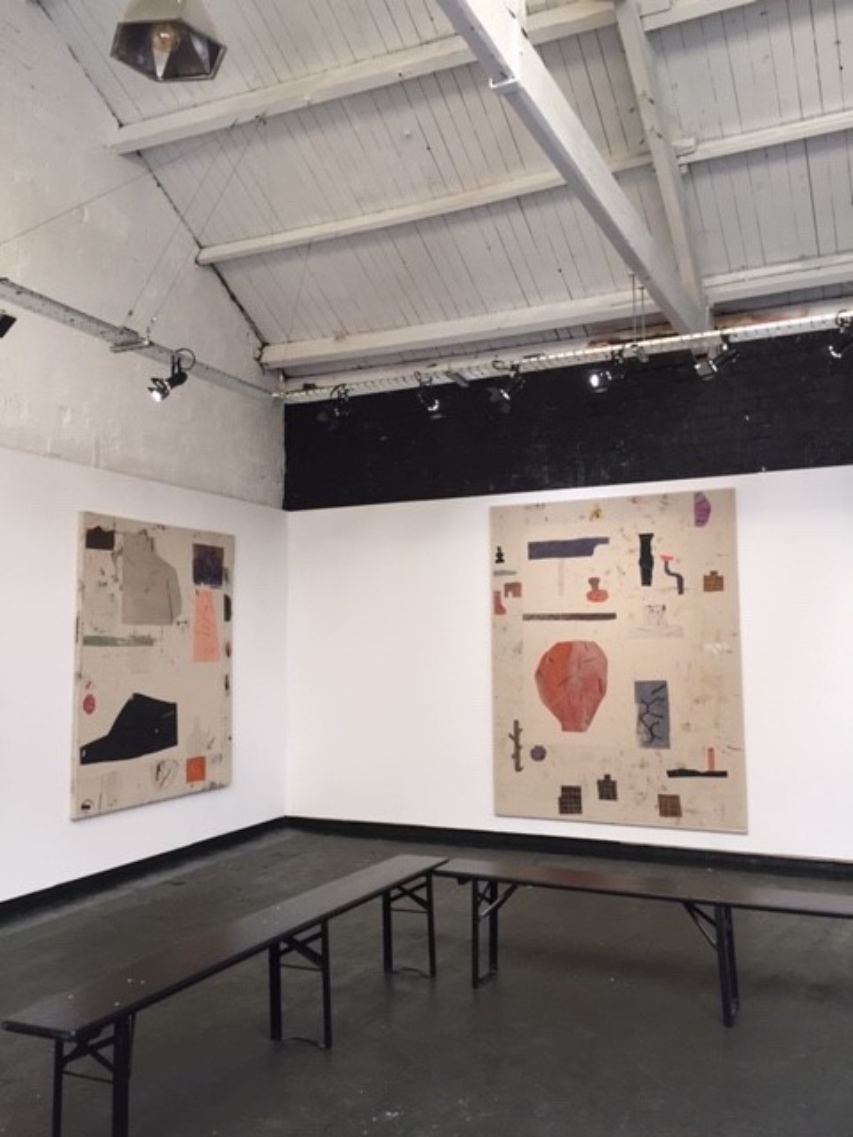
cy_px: 568
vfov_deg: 61.7
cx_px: 426
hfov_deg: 48.2
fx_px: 953
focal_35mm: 29
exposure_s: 1/33
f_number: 2.2
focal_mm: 4.15
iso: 64
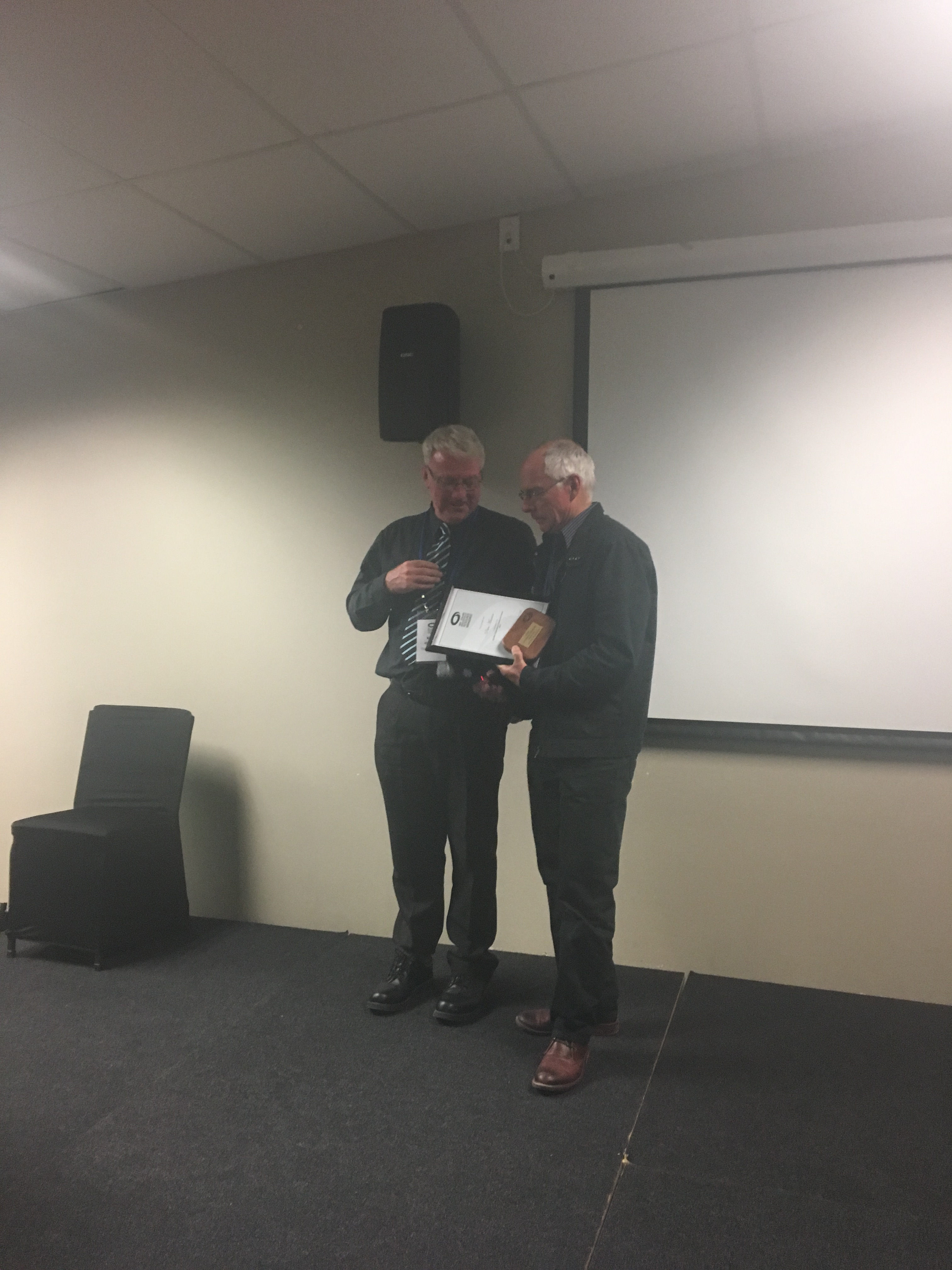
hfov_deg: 48.2
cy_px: 635
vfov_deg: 61.7
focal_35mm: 29
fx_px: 1063
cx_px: 476
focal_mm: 4.15
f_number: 2.2
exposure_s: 1/33
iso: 200
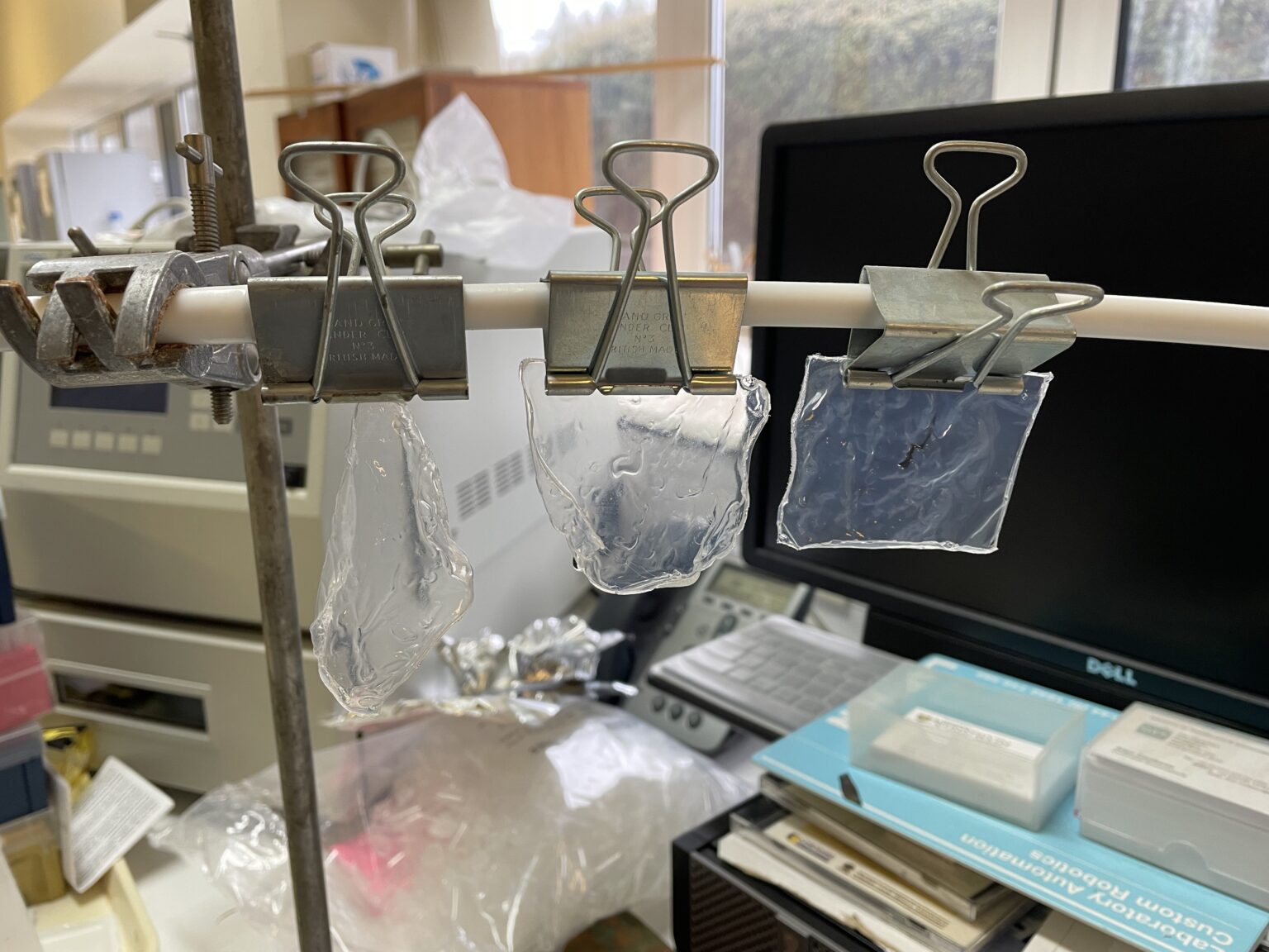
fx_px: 953
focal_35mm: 26
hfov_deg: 67.3
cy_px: 476
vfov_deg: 53.1
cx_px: 634
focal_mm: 4.2
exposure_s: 1/50
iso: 64
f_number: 1.6
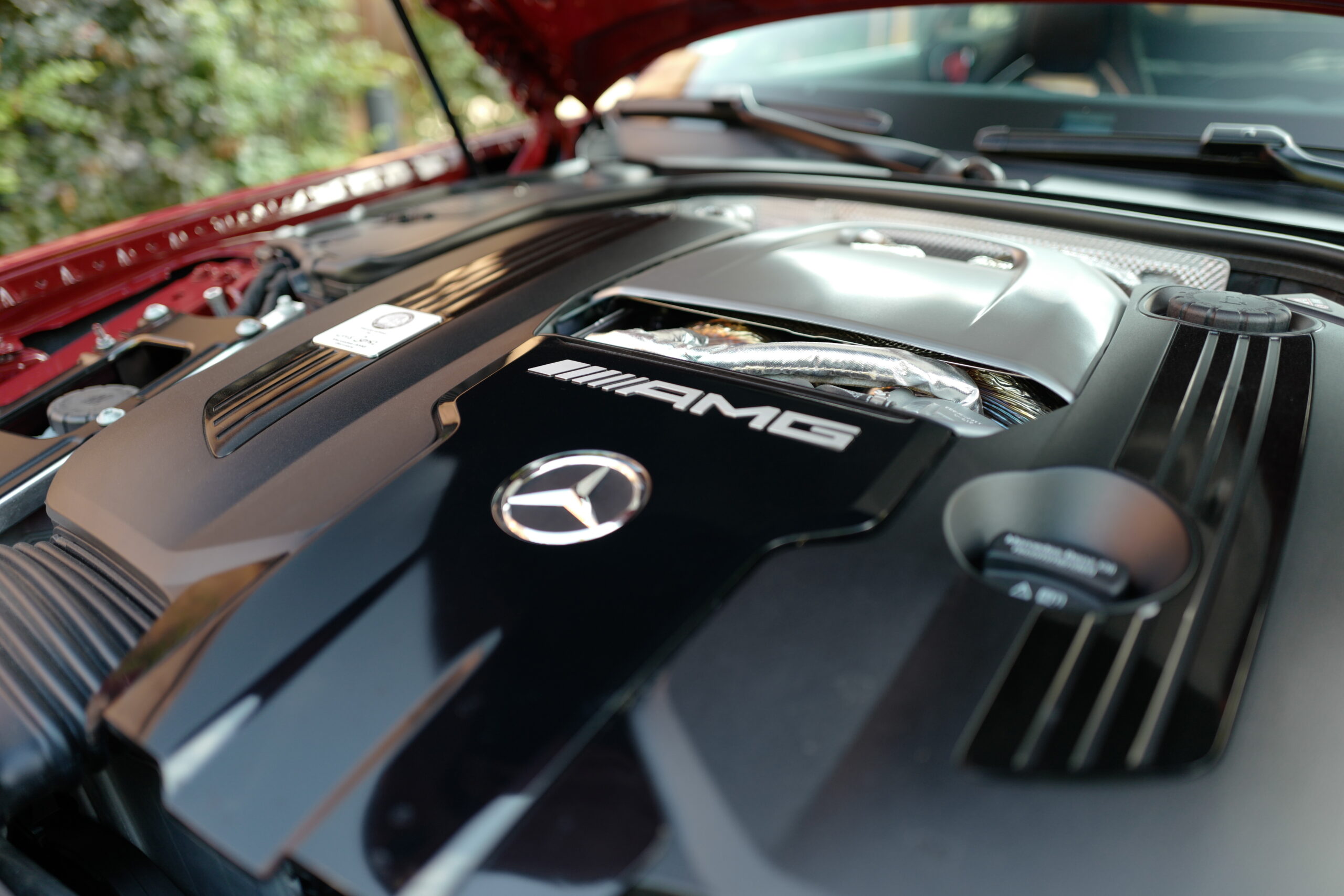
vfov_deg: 46.4
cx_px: 672
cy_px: 448
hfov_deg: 65.5
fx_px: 1045
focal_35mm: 28
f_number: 1.7
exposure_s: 1/60
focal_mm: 28
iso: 160
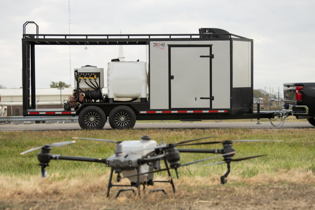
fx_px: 893
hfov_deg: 20.0
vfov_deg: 13.4
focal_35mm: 102
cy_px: 105
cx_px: 158
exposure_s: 1/2000
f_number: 4
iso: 500
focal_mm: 102
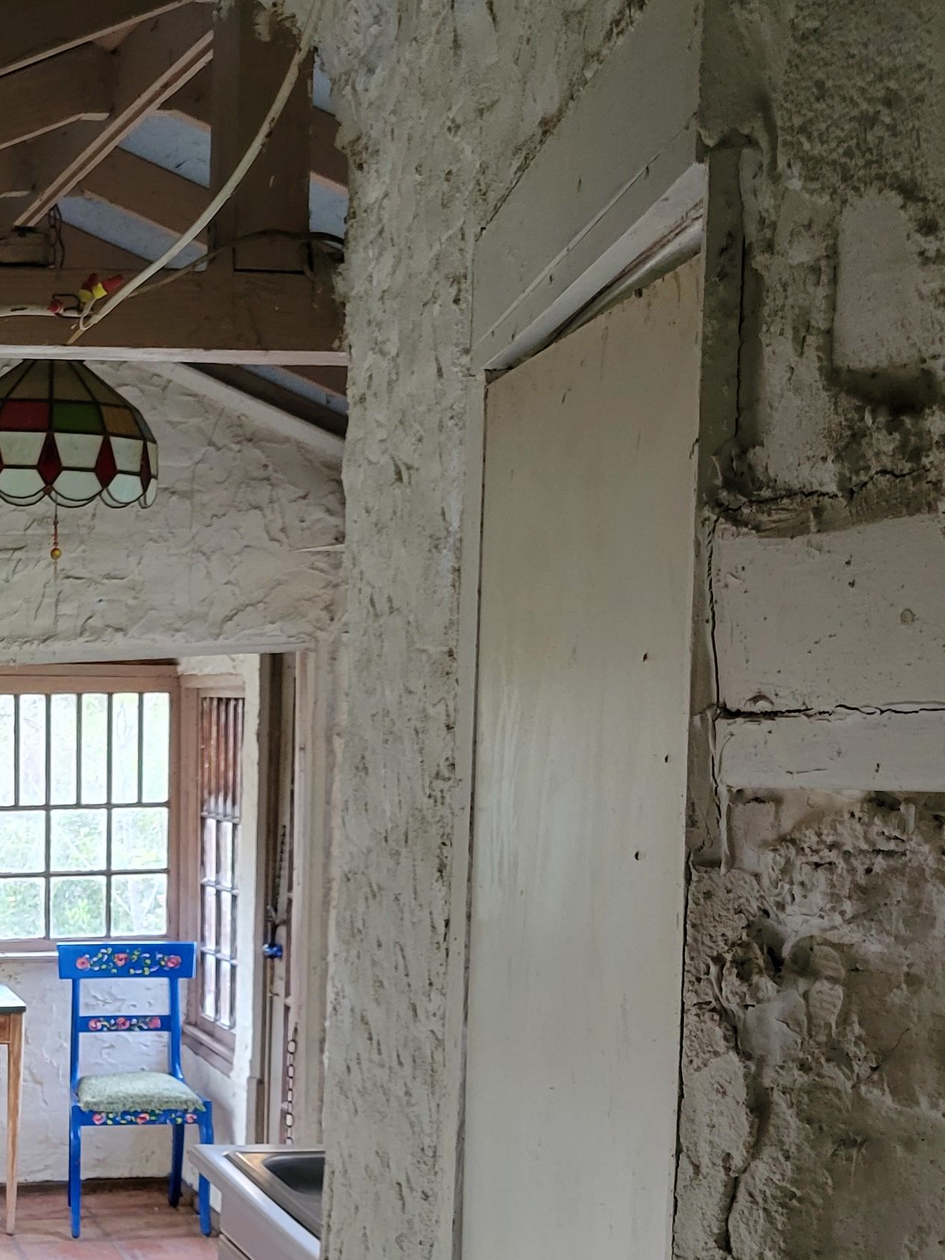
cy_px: 1136
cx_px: -42
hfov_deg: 22.6
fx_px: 2257
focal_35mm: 62
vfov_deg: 29.9
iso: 250
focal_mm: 5.4
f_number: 1.8
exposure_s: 1/40
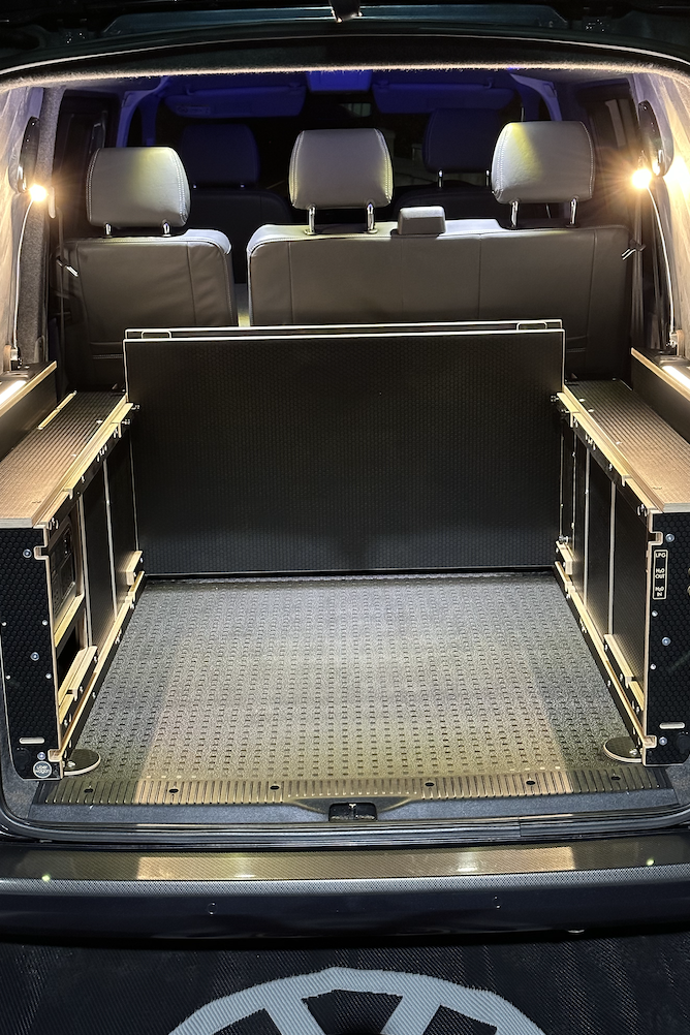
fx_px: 1466
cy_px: 526
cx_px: 349
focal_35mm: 51
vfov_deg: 38.9
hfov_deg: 26.5
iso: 500
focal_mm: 6.86
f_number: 1.78
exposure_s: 1/25
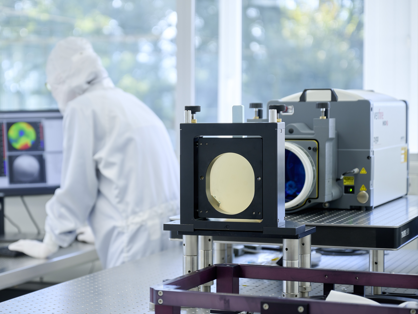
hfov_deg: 21.7
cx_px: 156
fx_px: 1087
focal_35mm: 90
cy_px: 168
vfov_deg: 16.4
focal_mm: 70
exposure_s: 1/100
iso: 100
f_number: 2.8
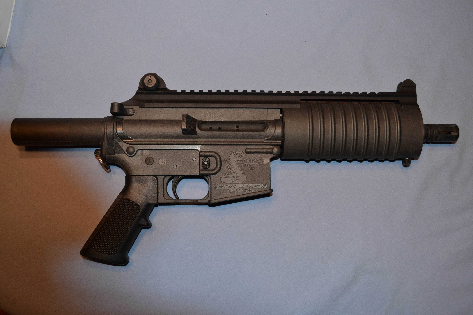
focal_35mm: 33
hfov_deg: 57.2
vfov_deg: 40.0
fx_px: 434
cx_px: 236
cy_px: 158
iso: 640
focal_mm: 22
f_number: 4
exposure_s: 1/60
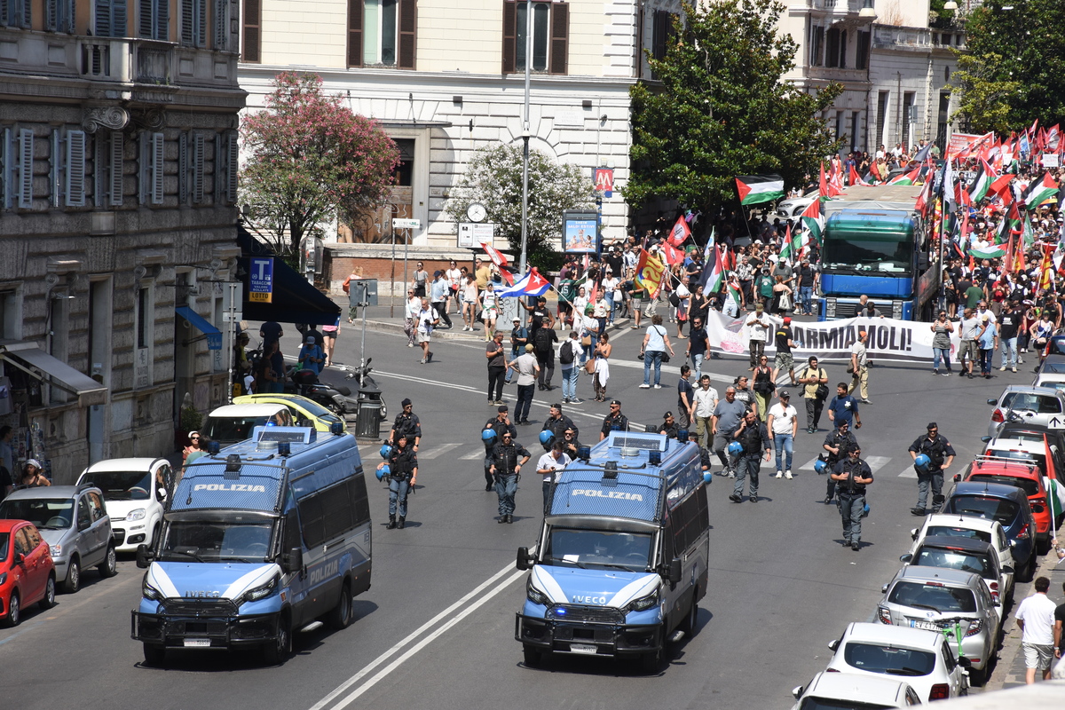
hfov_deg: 11.8
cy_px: 355
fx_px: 5147
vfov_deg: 7.9
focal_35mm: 174
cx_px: 532
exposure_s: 1/500
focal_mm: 116
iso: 280
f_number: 9
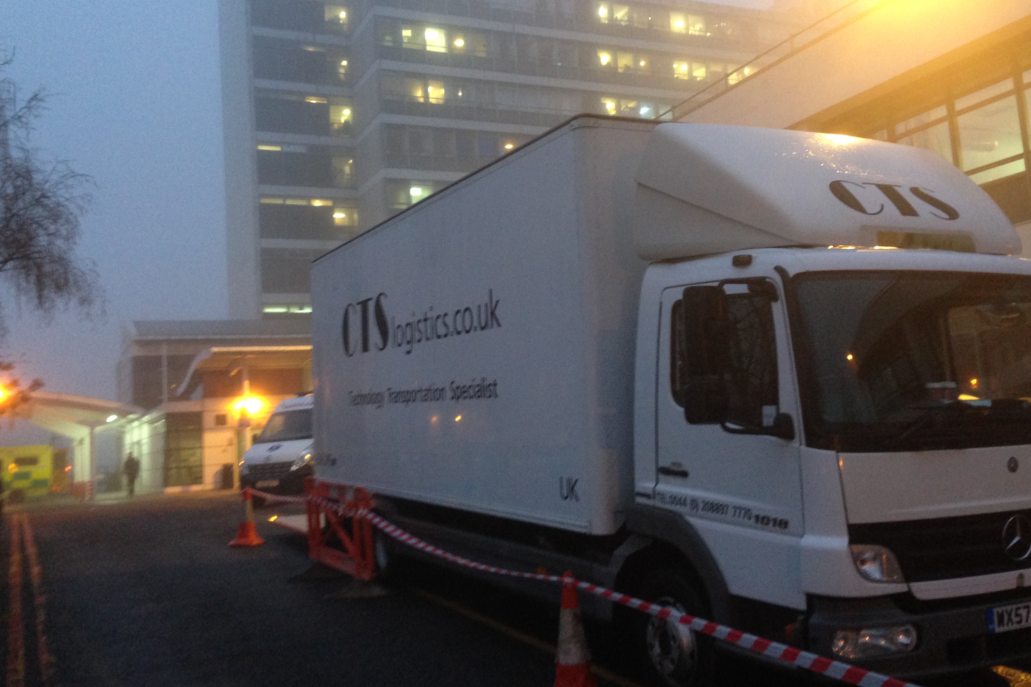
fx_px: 1060
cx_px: 520
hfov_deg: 51.9
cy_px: 306
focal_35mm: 37
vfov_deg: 35.9
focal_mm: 4.12
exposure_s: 1/20
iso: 250
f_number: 2.4
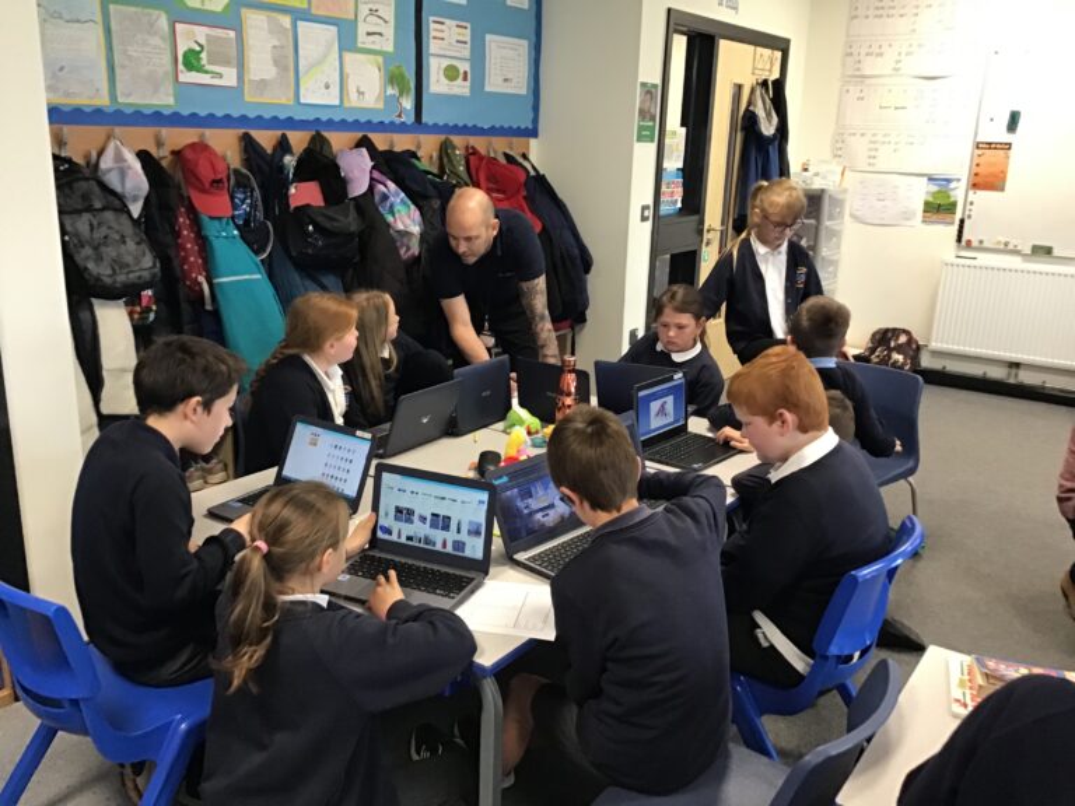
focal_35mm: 31
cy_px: 403
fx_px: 963
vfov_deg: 45.4
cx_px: 538
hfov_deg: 58.4
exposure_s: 1/33
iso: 160
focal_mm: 3.3
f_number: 2.4
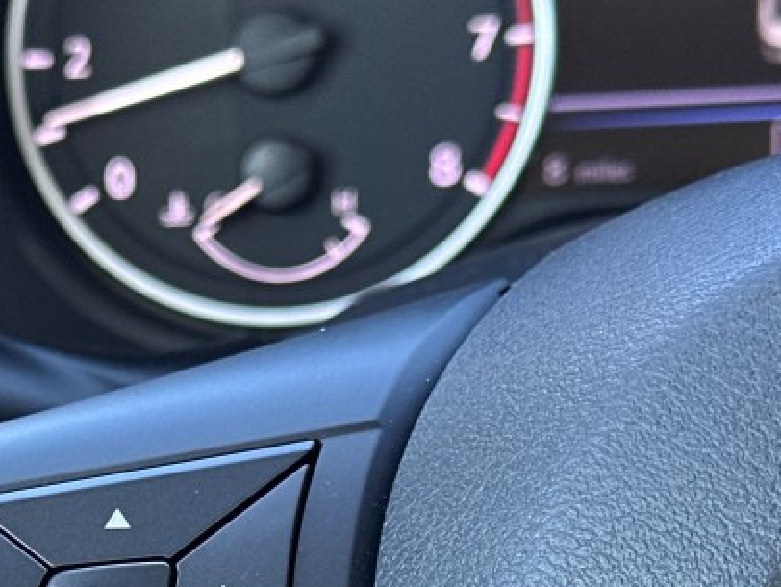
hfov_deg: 16.1
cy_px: 647
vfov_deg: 12.1
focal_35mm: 121
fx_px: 2732
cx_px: 115
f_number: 1.78
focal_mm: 6.86
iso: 80
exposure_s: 1/81
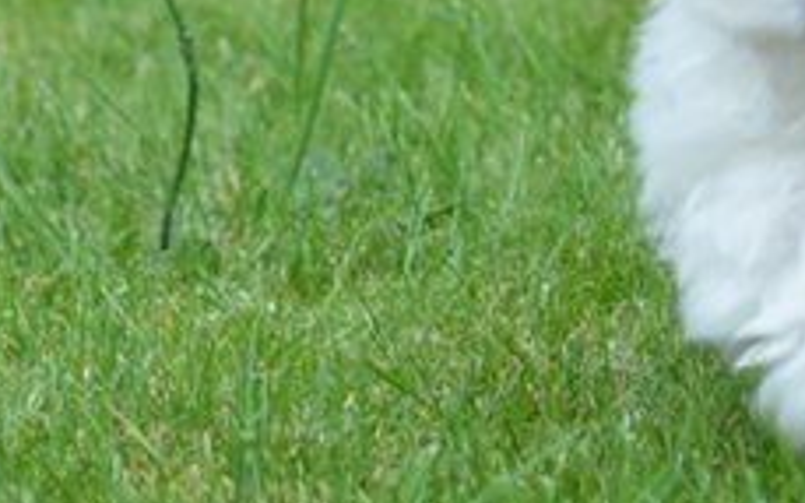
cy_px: -179
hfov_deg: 9.0
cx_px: 612
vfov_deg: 5.6
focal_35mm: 232
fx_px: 5089
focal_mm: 58
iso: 200
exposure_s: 1/160
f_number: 6.3
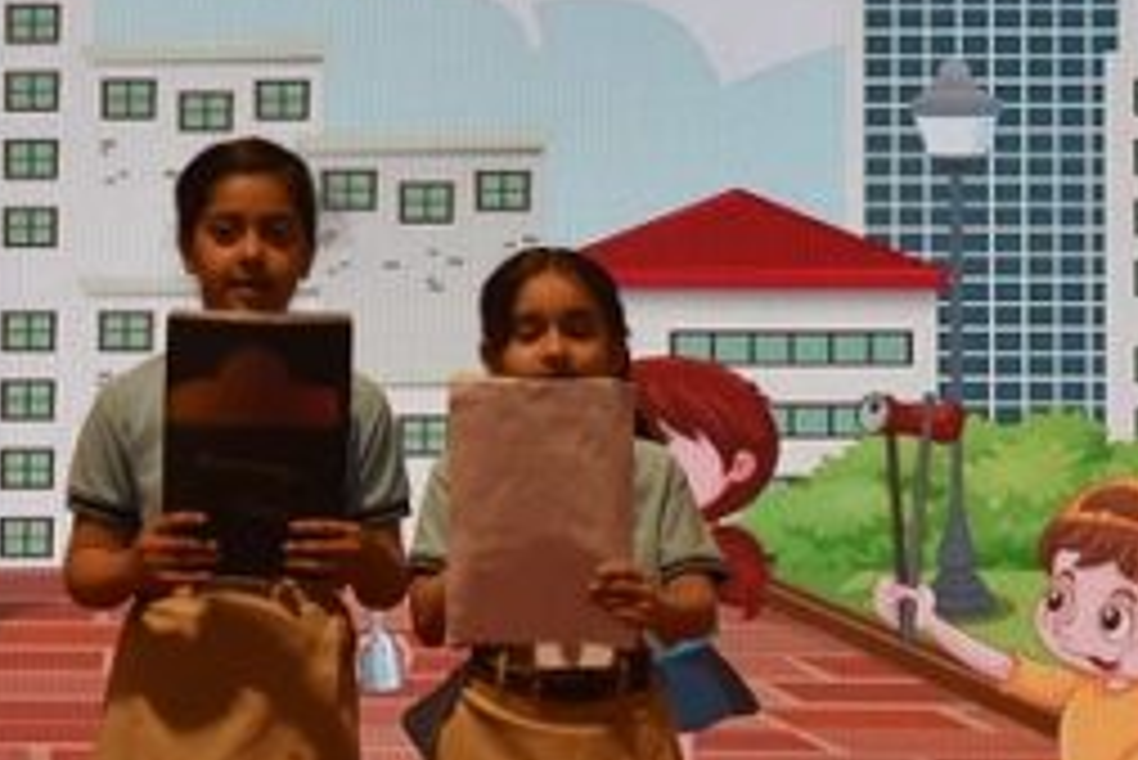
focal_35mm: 235
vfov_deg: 5.9
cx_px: 495
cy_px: 220
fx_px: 7433
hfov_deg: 8.8
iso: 500
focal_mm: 46
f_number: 5.3
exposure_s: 1/60
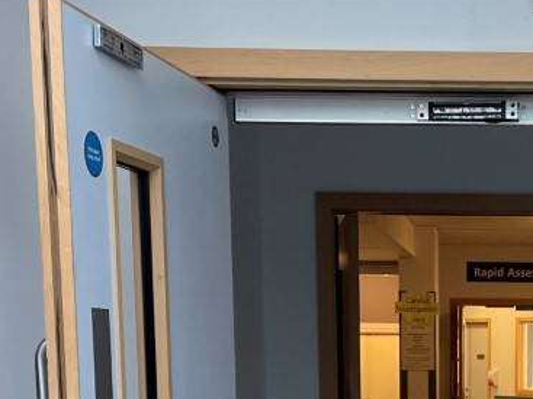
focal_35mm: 85
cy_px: 596
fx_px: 1308
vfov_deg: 15.9
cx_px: 543
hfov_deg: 22.1
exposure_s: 1/100
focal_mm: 4.2
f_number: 1.6
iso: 125
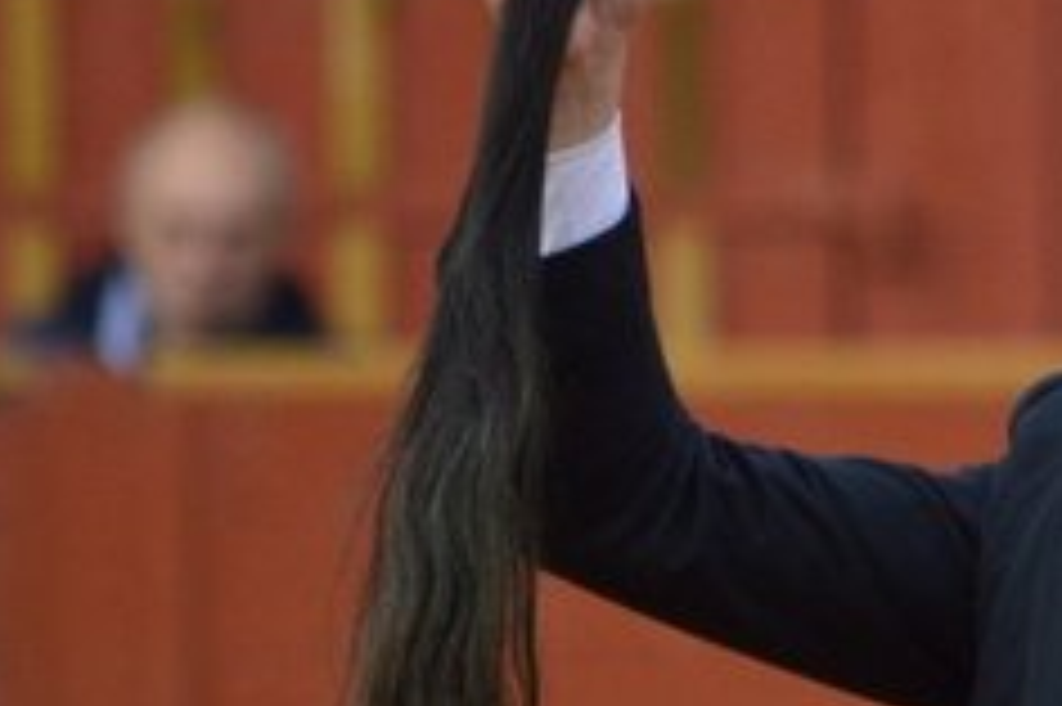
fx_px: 32367
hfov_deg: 1.9
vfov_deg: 1.3
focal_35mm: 1098
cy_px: 558
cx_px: 1233
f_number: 5.6
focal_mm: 270
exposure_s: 1/2000
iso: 800
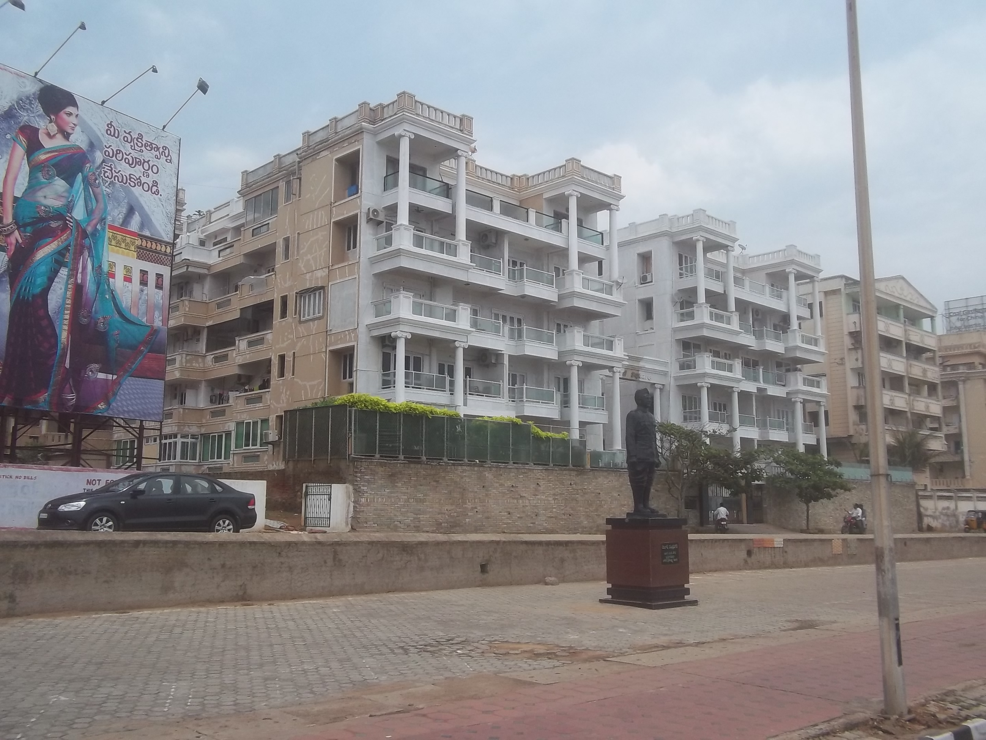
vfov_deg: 44.2
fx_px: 911
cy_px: 370
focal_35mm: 32
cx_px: 493
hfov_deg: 56.8
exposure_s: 1/640
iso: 80
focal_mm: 5.7
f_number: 5.5
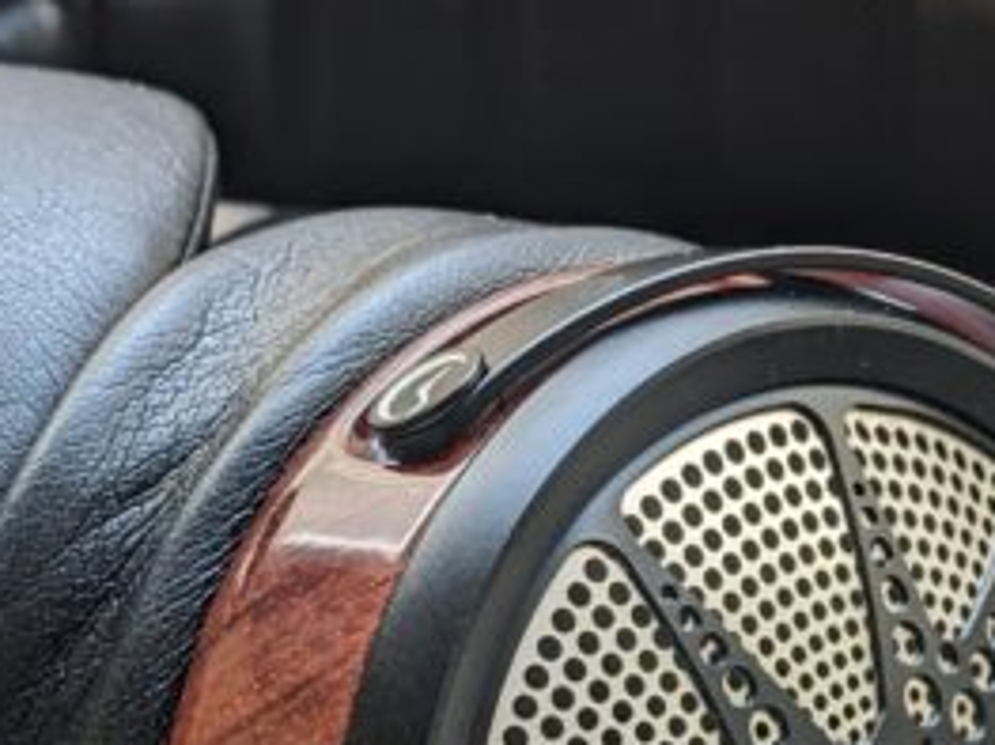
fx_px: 3017
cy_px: 817
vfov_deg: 13.8
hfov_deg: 18.7
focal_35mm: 105
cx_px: 492
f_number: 1.8
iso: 57
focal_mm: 4.44
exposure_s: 1/40
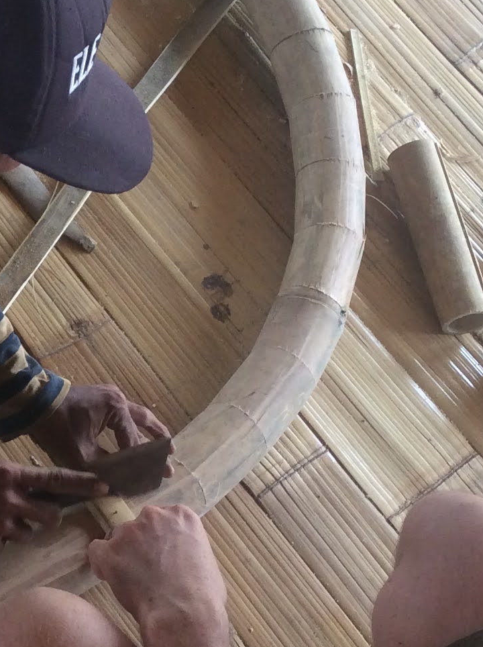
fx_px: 1604
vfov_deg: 22.8
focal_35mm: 86
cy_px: 335
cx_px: -19
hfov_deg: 16.7
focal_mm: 3.3
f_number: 2.4
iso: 50
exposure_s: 1/100
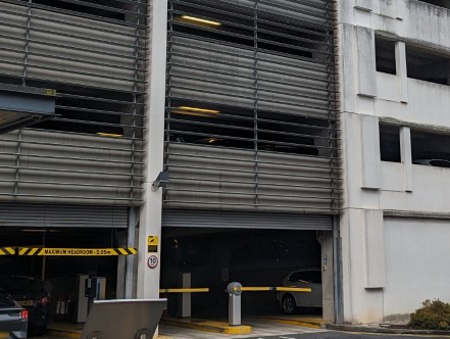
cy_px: 15
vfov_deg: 22.0
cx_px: 291
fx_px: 846
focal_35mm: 65
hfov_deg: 29.6
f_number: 1.85
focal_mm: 6.81
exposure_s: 1/1155
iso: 48
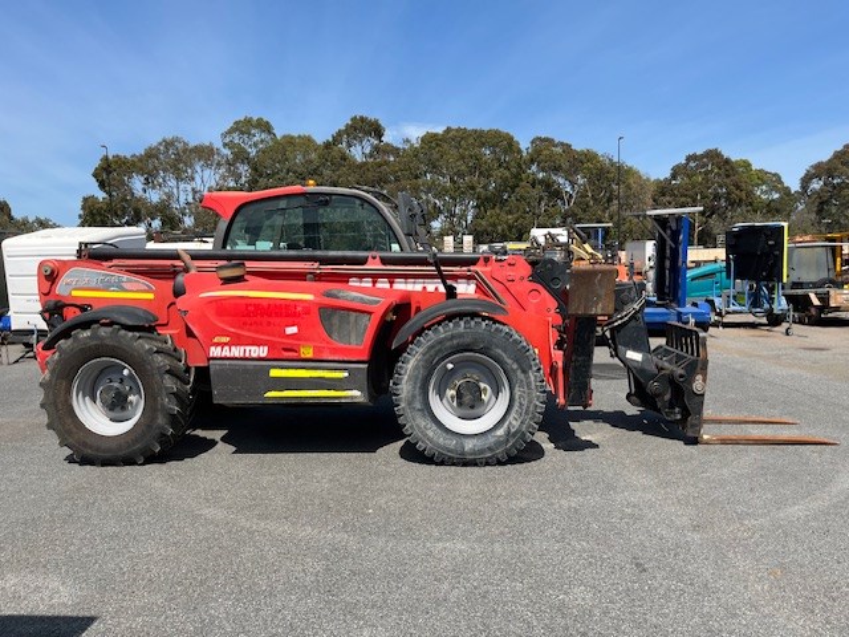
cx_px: 424
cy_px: 318
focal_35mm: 26
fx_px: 638
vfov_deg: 53.1
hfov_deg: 67.3
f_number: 1.6
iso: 50
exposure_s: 1/3521
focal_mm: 5.1
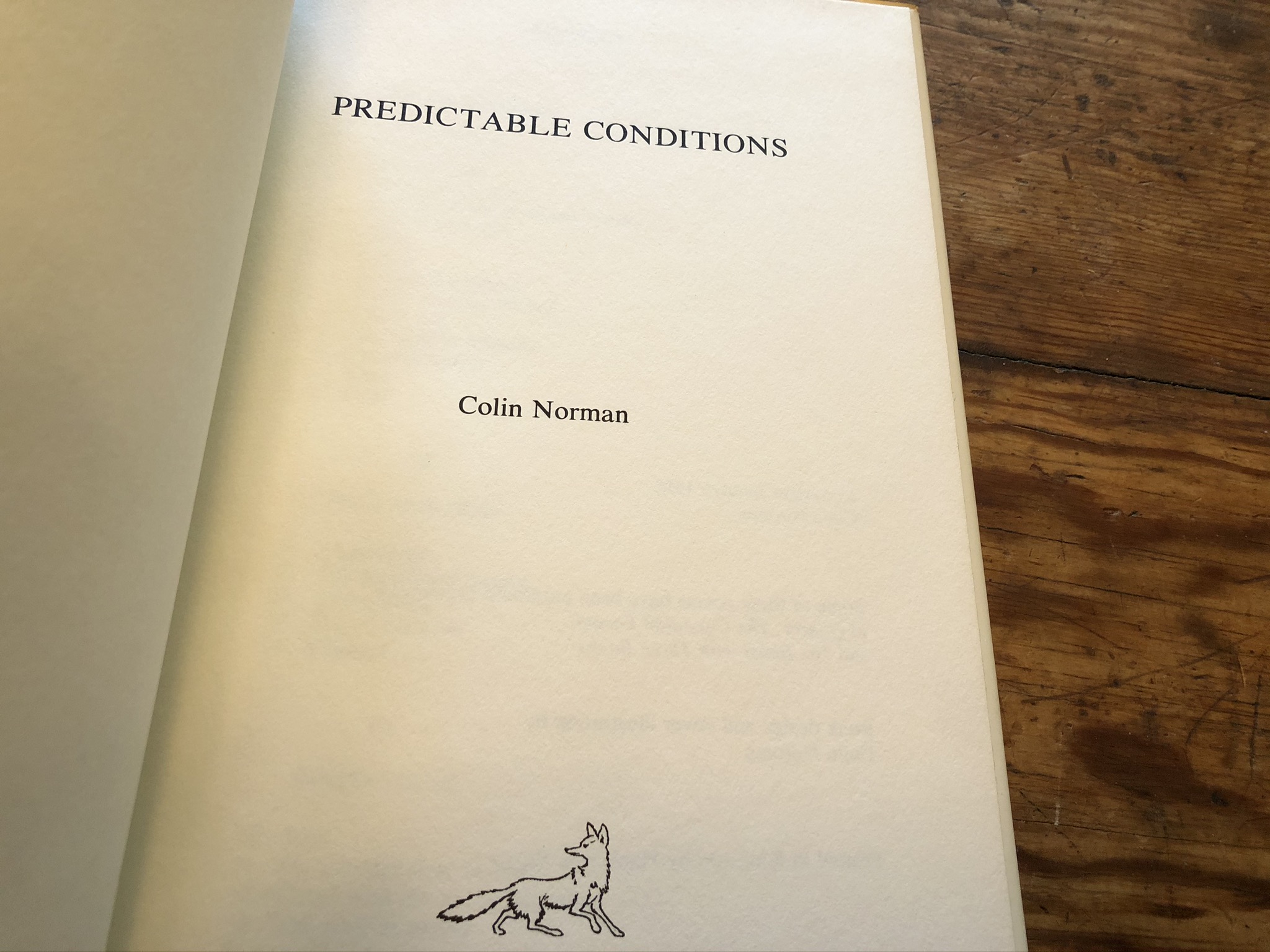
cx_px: 635
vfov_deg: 49.7
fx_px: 1027
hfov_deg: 63.4
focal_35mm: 28
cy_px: 476
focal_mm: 3.99
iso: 40
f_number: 1.8
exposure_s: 1/30
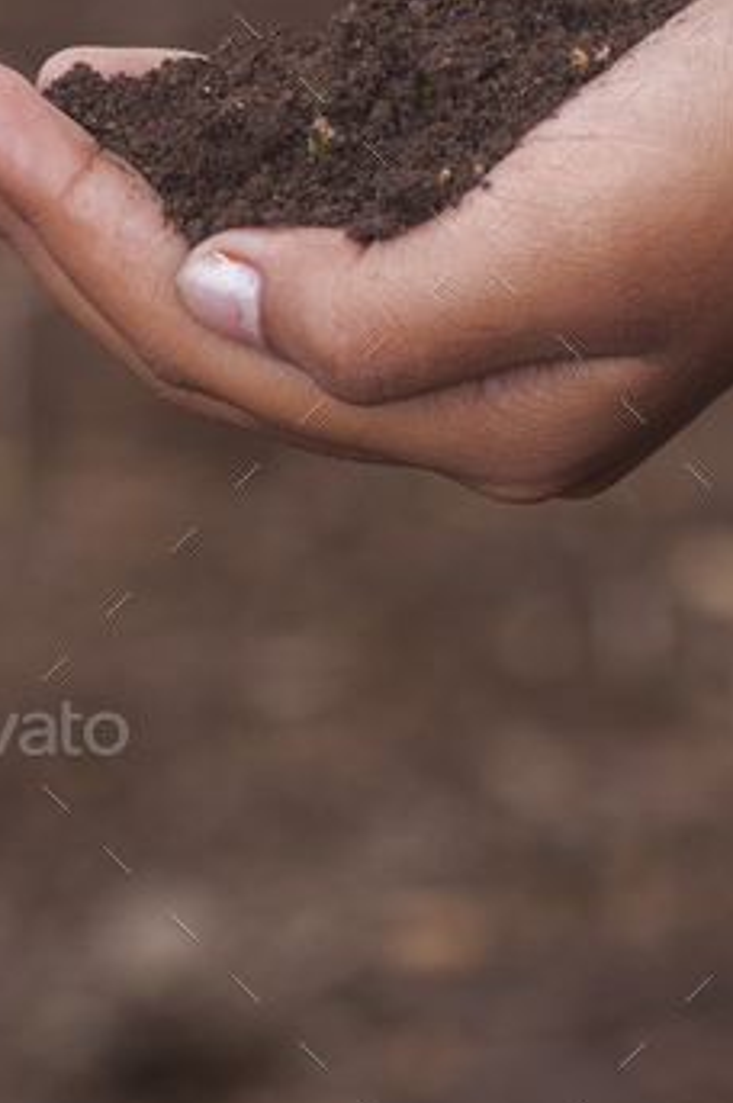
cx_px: 457
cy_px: -251
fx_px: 10710
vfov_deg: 5.9
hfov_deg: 3.9
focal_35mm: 350
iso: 200
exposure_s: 1/125
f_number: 8
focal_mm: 90
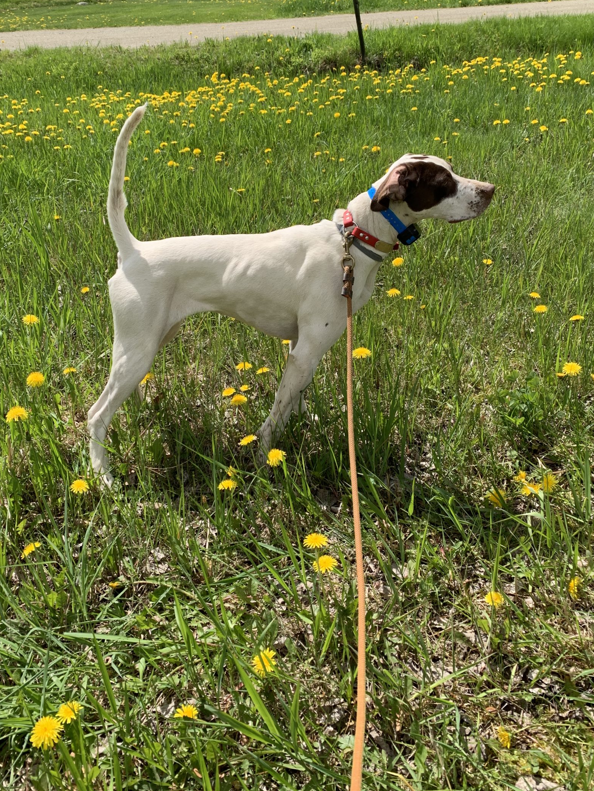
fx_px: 732
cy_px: 319
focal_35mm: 32
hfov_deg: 44.1
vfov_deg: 56.4
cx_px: 278
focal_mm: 4.25
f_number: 1.8
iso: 25
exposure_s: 1/1536
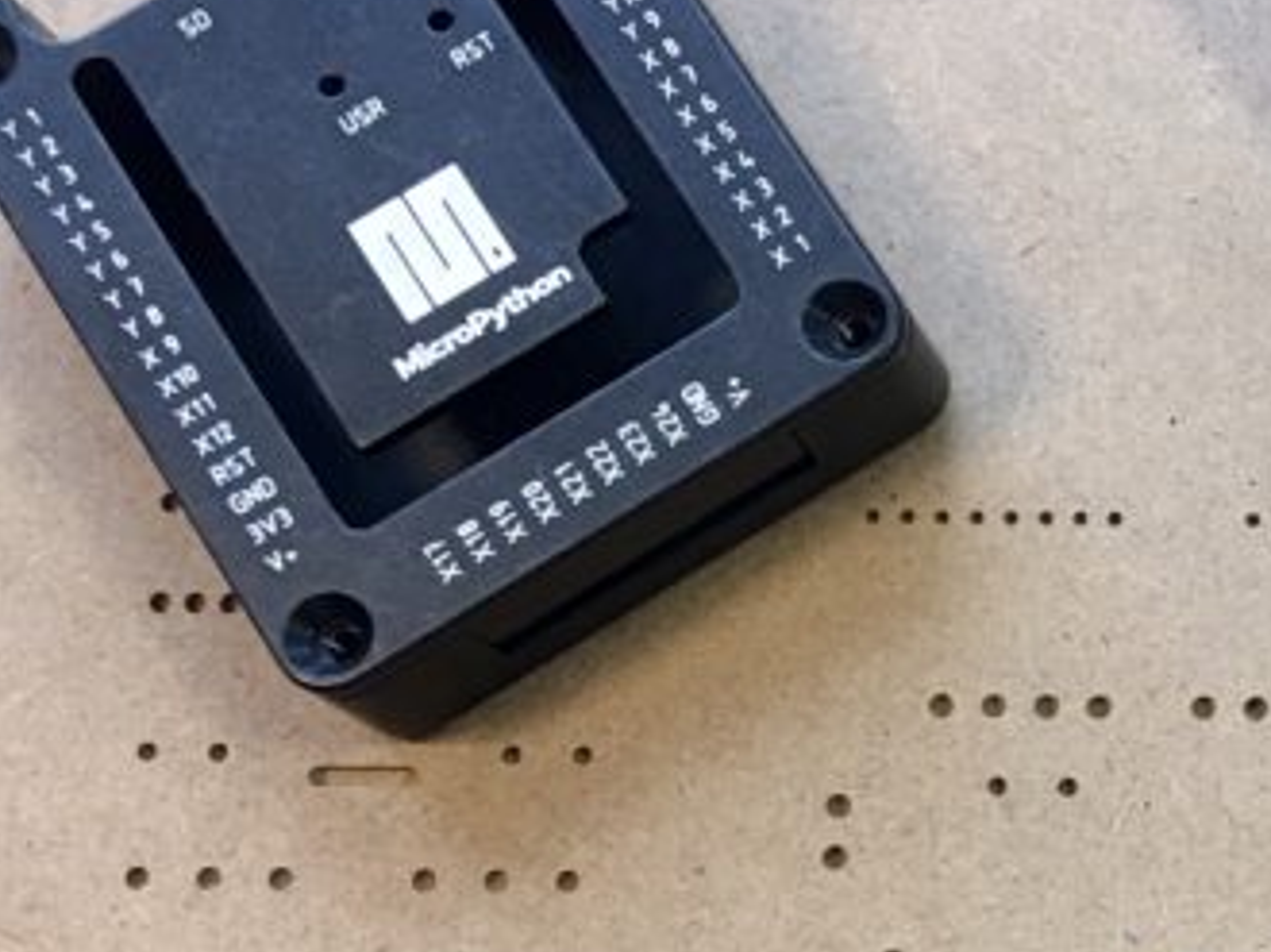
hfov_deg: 19.6
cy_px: 863
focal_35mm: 90
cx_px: 1783
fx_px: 3302
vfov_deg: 16.2
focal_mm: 4.15
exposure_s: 1/33
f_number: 2.2
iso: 40
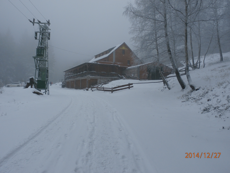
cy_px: 86
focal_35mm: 28
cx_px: 115
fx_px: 186
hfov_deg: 63.4
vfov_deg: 49.7
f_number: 3.2
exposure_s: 1/400
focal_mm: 4.98
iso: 100
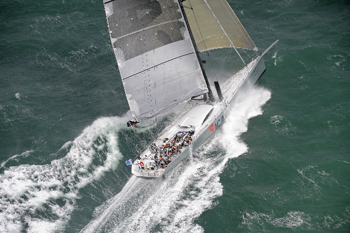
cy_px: 116
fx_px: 1652
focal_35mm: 170
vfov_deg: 8.1
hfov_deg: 12.1
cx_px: 175
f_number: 8
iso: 400
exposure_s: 1/1600
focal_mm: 170
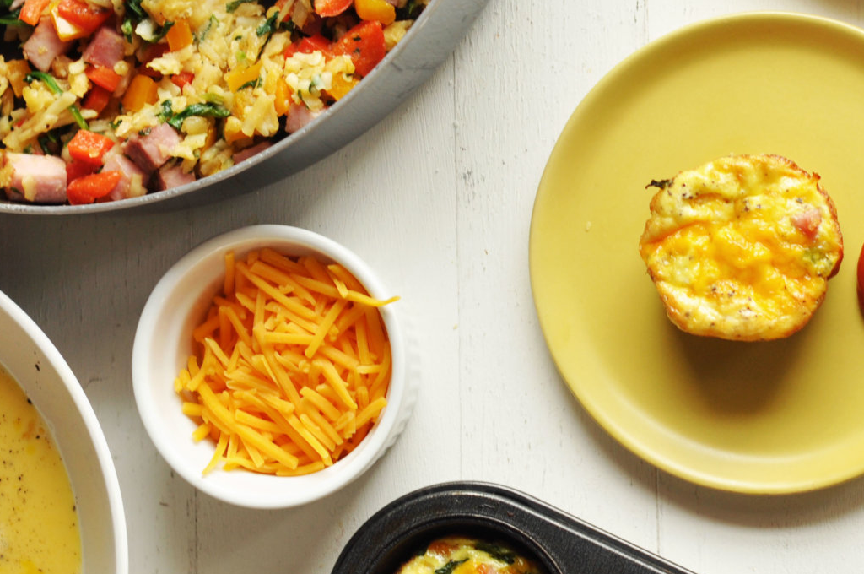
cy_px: 289
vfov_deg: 9.1
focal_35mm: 150
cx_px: 716
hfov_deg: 13.6
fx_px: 3595
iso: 200
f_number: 3.2
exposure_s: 1/80
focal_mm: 50
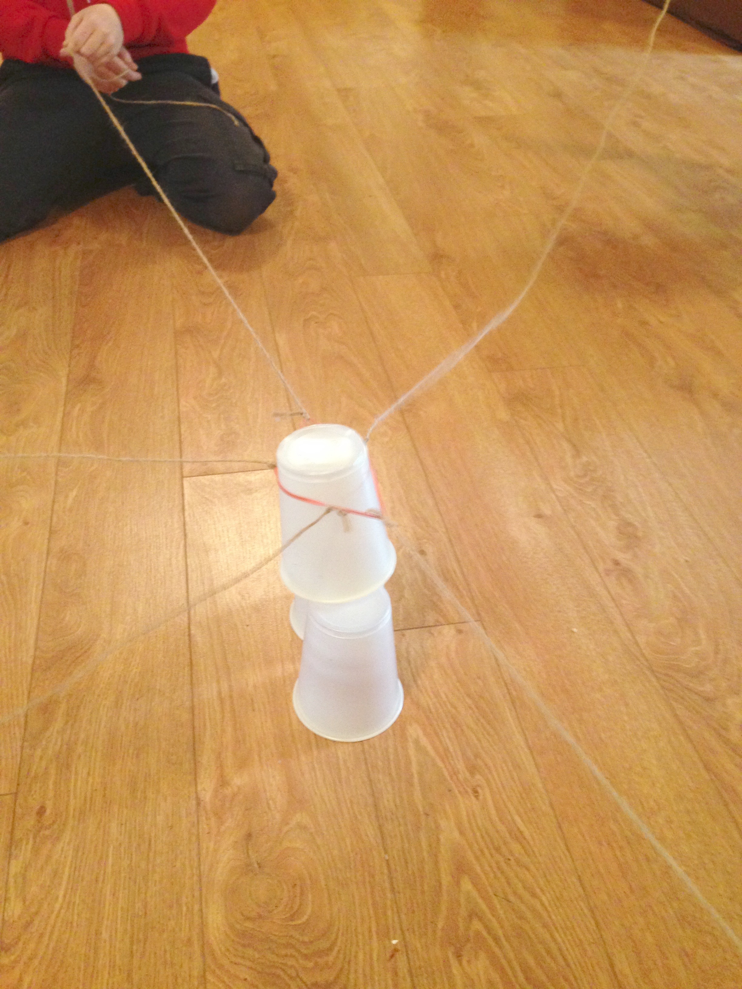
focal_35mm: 33
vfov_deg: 55.4
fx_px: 943
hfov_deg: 42.9
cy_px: 494
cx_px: 371
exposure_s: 1/20
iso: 320
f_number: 2.4
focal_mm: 4.12
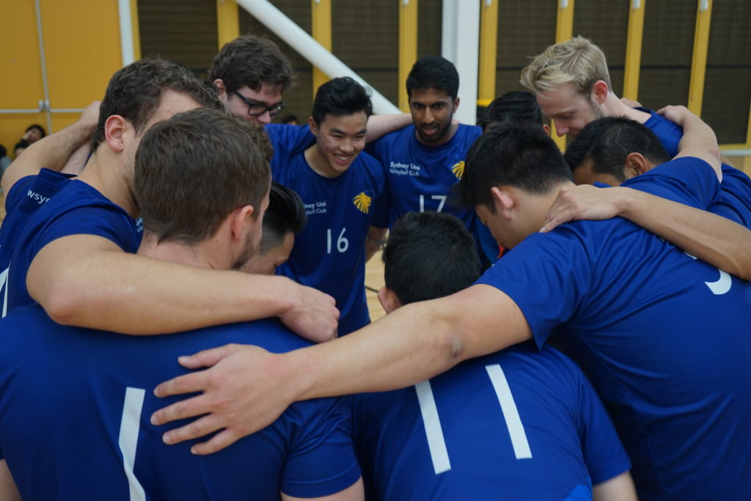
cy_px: 250
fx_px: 751
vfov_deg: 36.9
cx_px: 376
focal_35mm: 36
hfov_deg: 53.1
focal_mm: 36
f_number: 4
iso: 250
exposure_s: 1/60
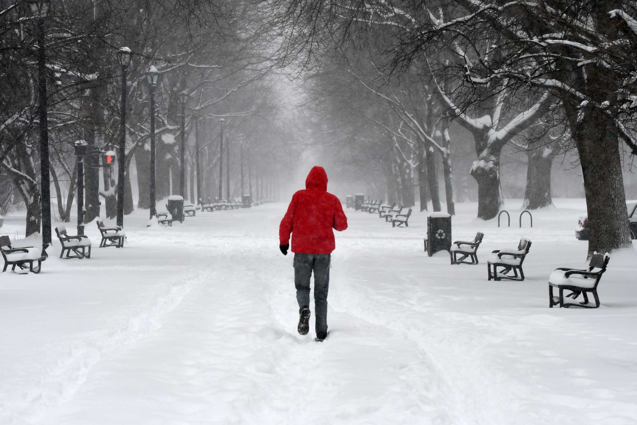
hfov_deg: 14.0
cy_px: 212
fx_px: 2601
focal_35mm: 147
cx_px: 318
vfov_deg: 9.3
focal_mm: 98
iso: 1000
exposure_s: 1/5000
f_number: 9
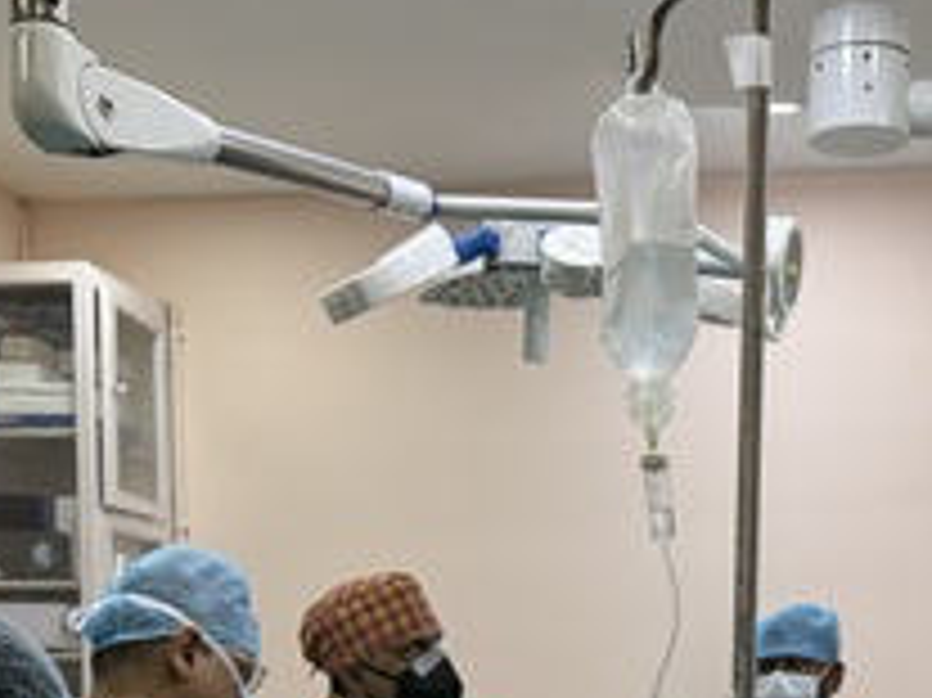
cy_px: 781
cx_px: 702
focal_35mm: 58
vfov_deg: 23.5
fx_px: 1561
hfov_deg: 32.6
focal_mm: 6.76
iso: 160
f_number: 1.78
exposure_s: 1/100
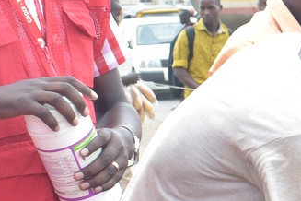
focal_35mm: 202
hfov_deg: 9.7
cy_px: 213
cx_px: 524
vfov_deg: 6.8
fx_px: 1689
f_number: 5.6
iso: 250
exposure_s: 1/125
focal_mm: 22
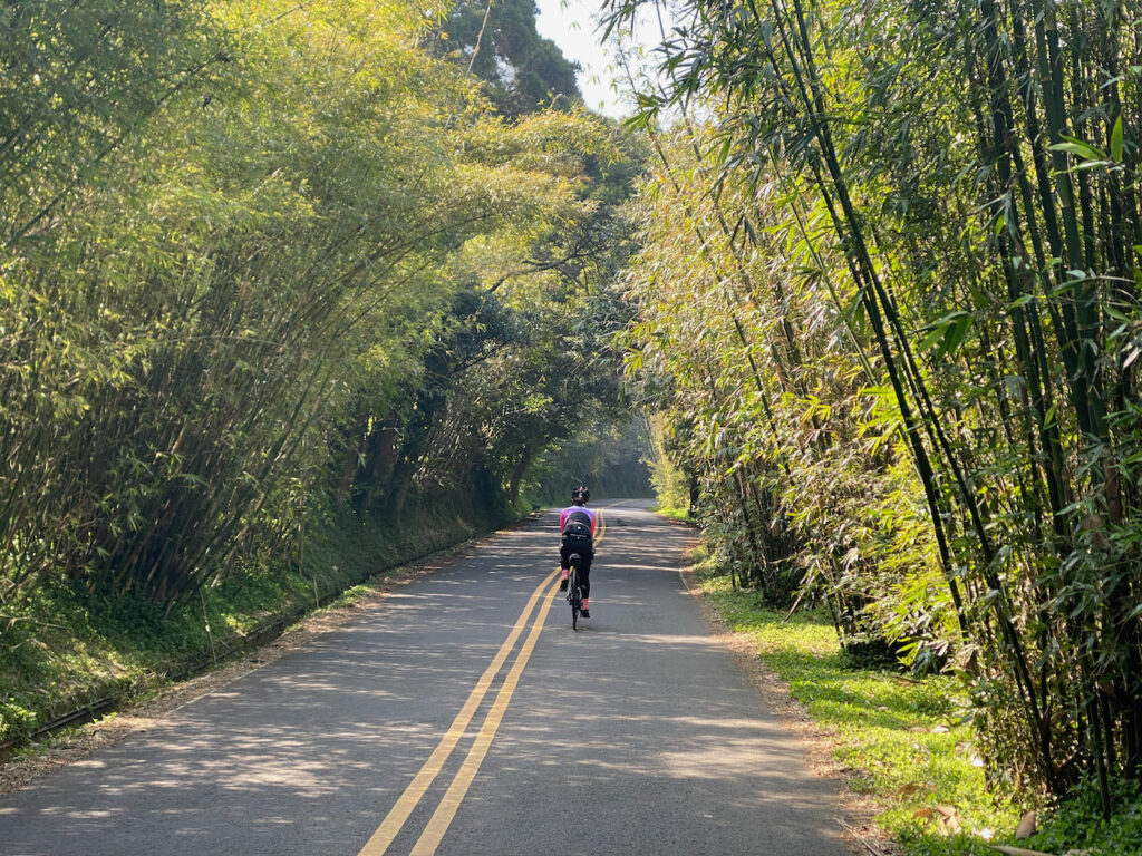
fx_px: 1716
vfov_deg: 28.0
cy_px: 428
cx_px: 571
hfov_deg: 36.8
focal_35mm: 52
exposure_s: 1/122
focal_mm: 6
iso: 20
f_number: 2
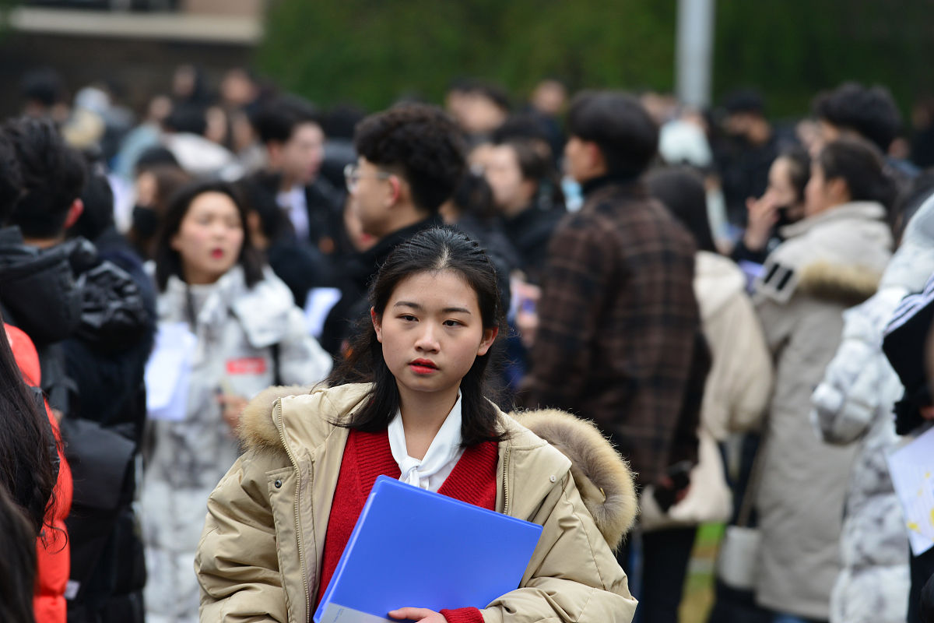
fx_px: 5967
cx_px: 467
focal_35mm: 230
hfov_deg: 9.0
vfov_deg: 6.0
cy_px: 312
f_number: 5.6
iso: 400
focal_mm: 230
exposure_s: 1/80
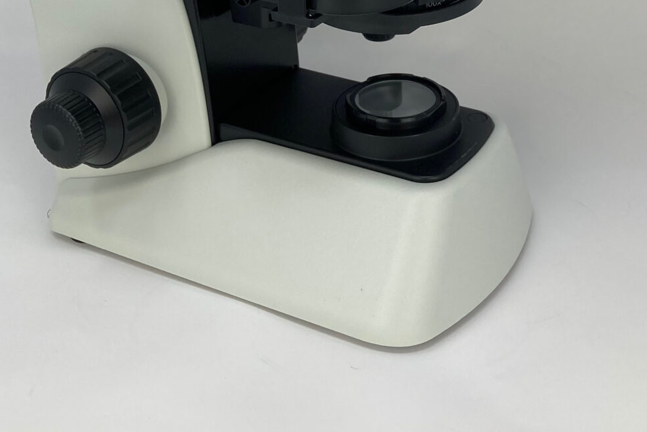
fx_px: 1096
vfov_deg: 20.7
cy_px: -93
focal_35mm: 61
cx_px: 406
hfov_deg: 32.7
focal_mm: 4
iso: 20
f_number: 1.8
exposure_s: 1/350
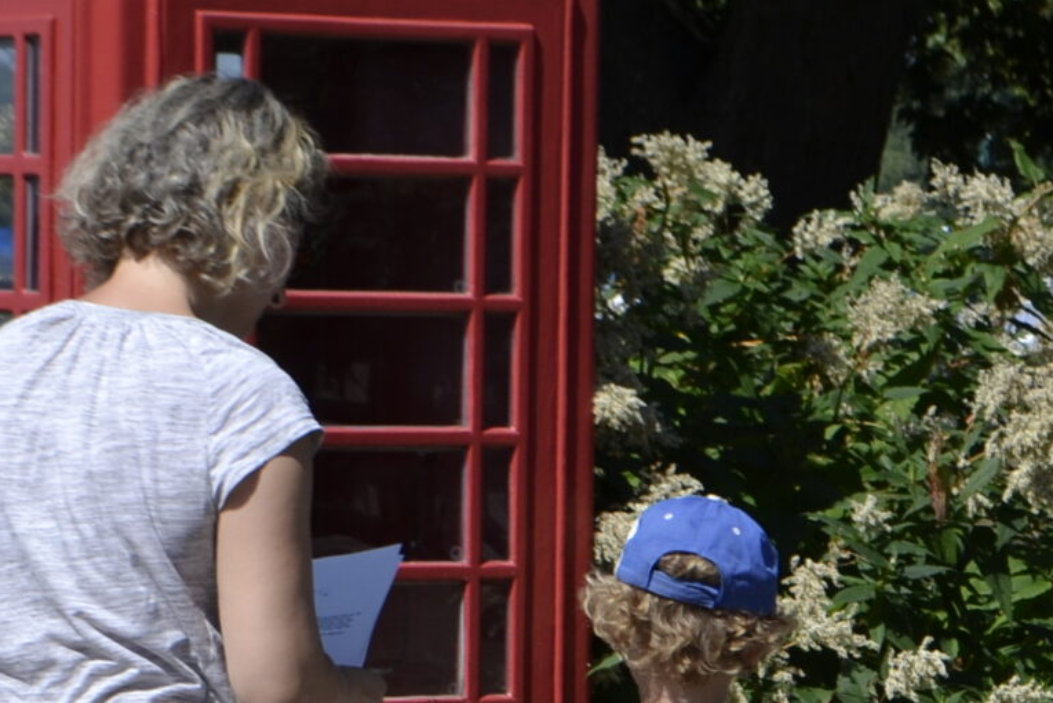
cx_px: 780
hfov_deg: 9.7
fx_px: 6174
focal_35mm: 211
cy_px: 833
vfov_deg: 6.5
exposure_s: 1/250
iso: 100
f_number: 8
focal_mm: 42
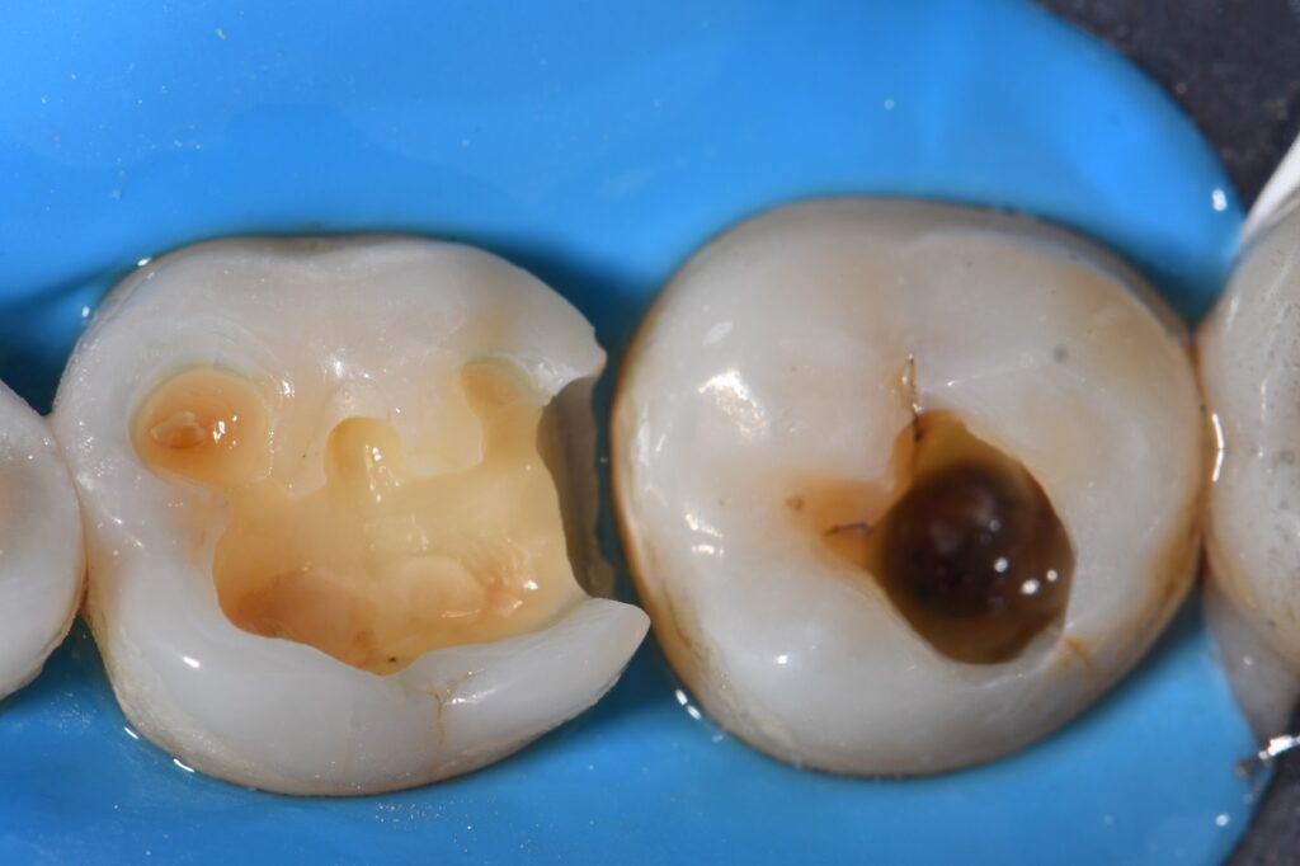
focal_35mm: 157
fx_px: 5667
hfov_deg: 13.1
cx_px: 650
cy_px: 433
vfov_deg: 8.7
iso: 200
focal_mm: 105
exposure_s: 1/160
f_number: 32
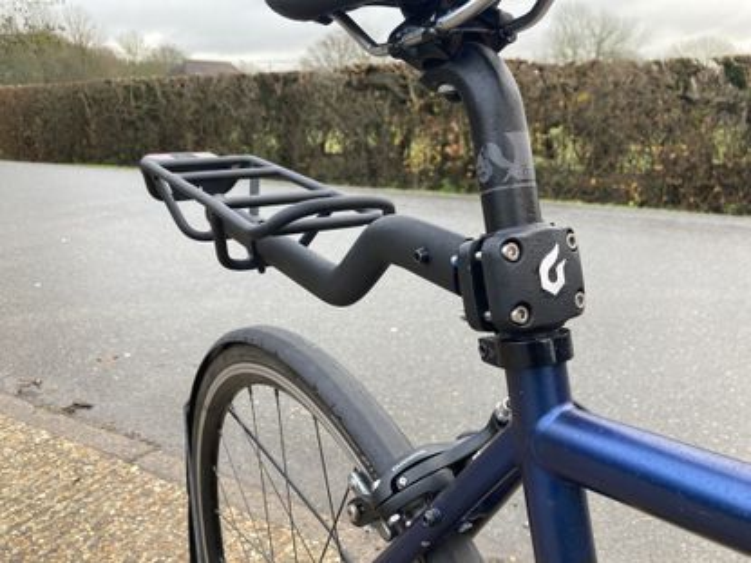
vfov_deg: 49.7
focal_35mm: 28
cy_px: 282
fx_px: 607
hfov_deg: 63.5
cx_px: 376
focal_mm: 3.99
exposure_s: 1/121
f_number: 1.8
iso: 40
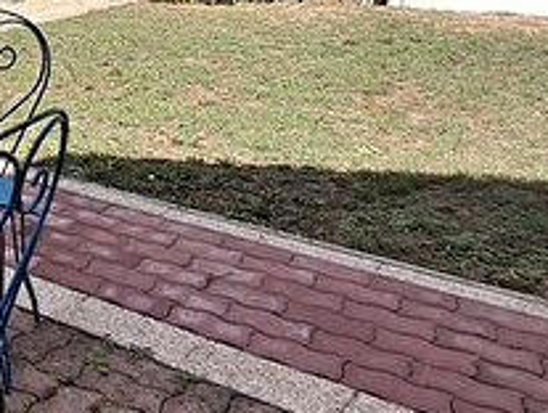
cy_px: -36
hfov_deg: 31.0
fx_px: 856
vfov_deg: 25.3
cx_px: -77
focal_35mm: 54
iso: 40
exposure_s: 1/1748
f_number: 2.2
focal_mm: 1.64
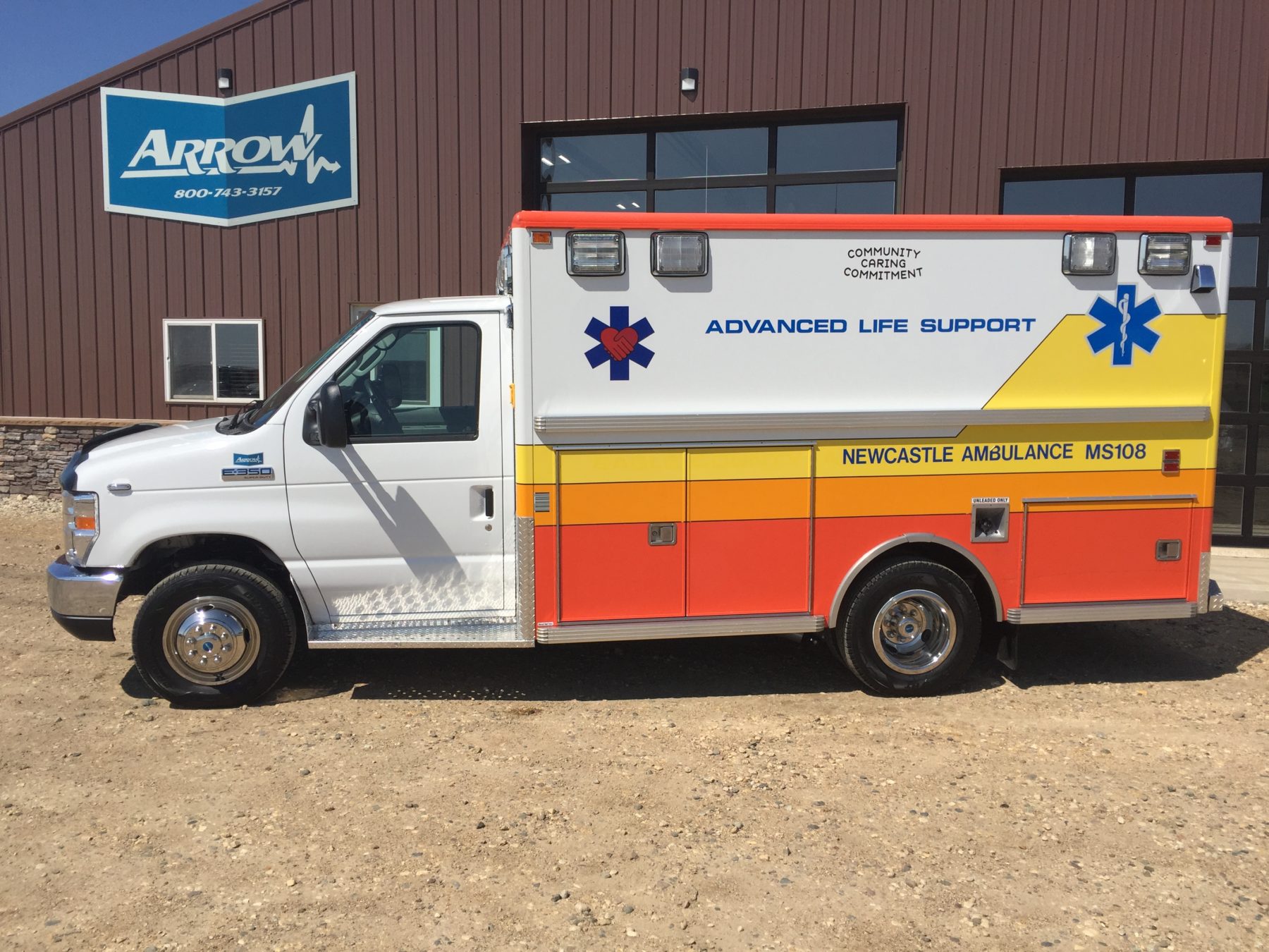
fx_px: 1063
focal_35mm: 29
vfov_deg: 48.2
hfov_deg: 61.7
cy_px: 476
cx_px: 634
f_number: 2.2
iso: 32
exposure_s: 1/3597
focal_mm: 4.15
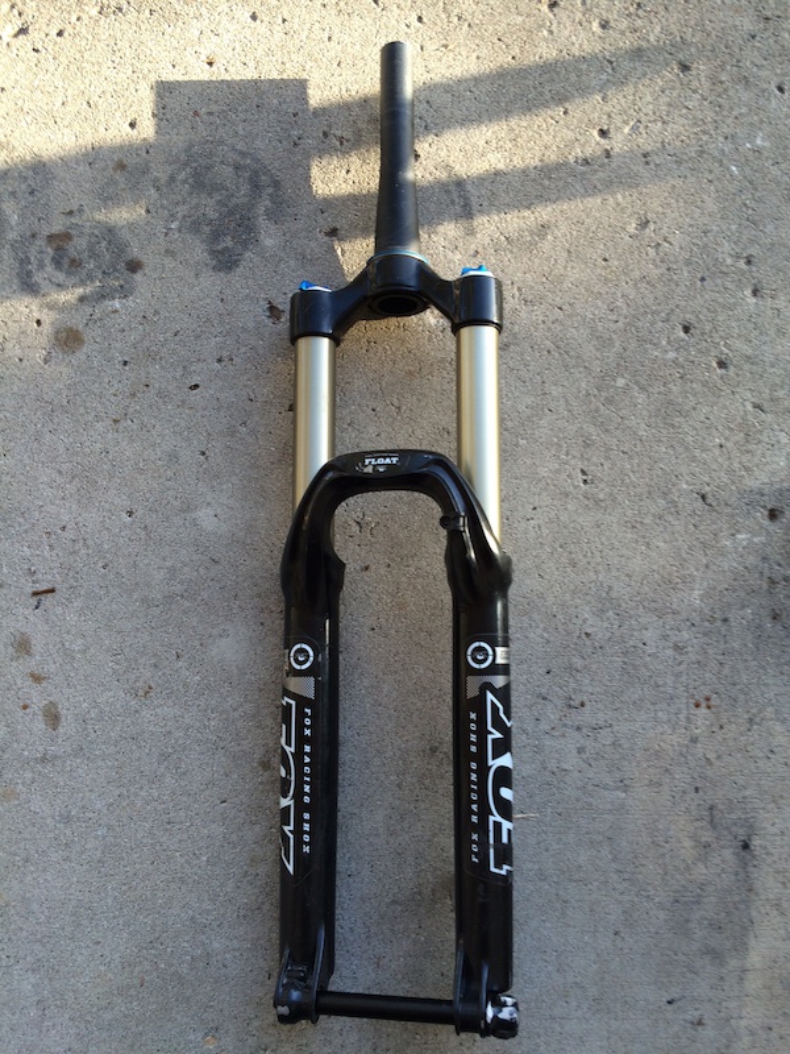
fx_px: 882
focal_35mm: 29
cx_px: 395
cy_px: 527
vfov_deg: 61.7
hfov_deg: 48.2
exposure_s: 1/120
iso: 40
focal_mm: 4.15
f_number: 2.2
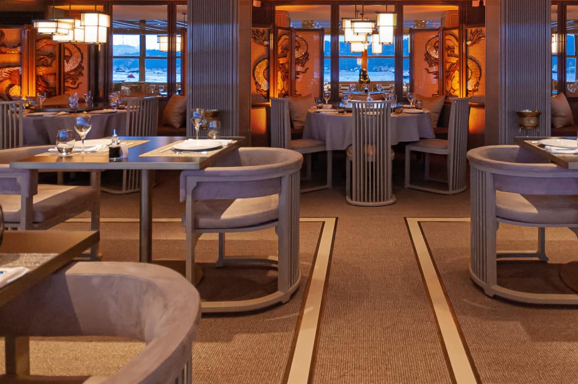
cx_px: 377
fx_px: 417
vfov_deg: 47.0
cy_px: 80
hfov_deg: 67.8
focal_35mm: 26
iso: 900
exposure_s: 1/8
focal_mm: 10
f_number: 4
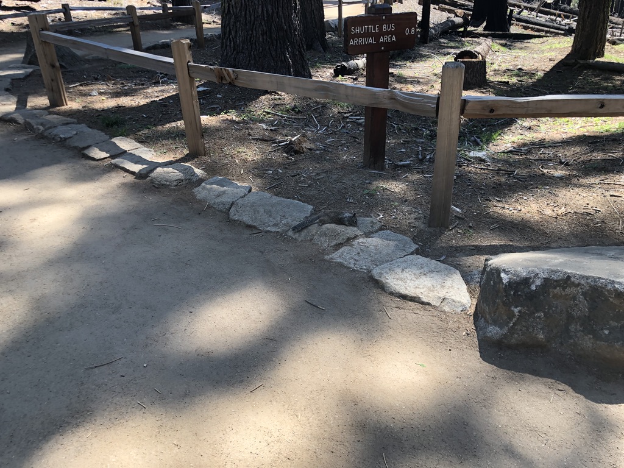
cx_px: 312
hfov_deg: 63.4
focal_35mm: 28
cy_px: 234
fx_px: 505
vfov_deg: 49.7
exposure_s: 1/177
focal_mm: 4
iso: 20
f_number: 1.8
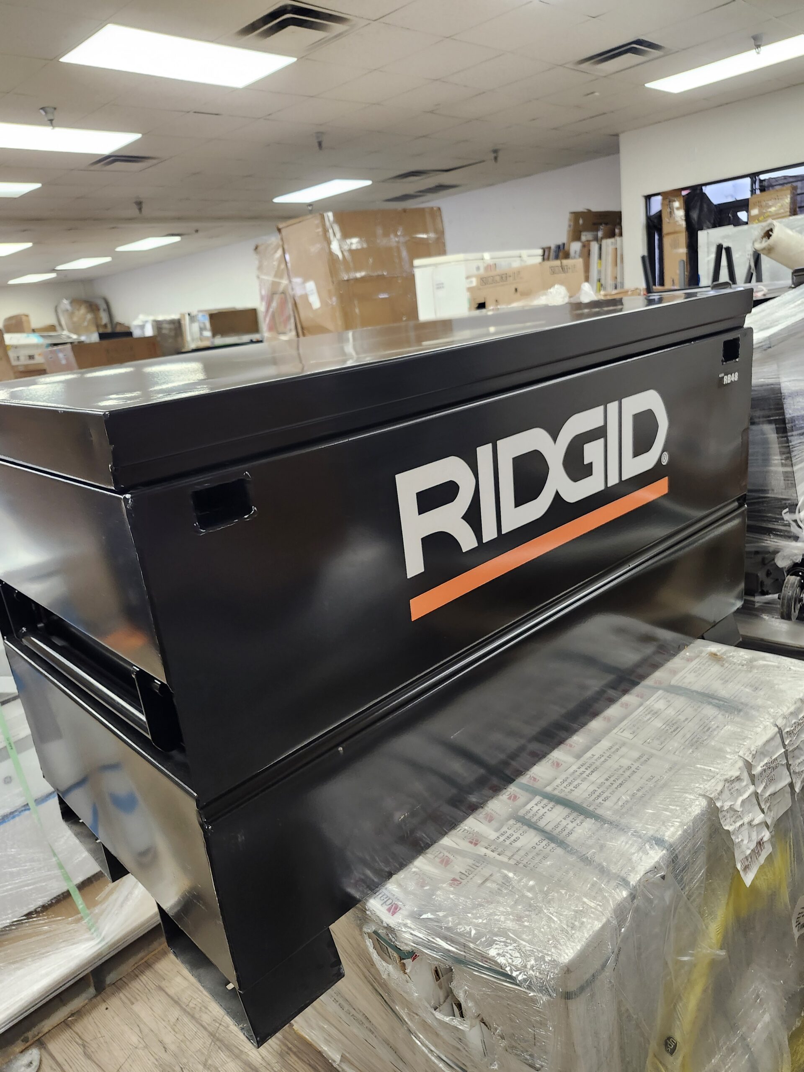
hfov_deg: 58.9
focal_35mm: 23
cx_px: 402
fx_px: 712
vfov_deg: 73.9
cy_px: 536
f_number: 1.8
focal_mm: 5.54
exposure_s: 1/120
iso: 400
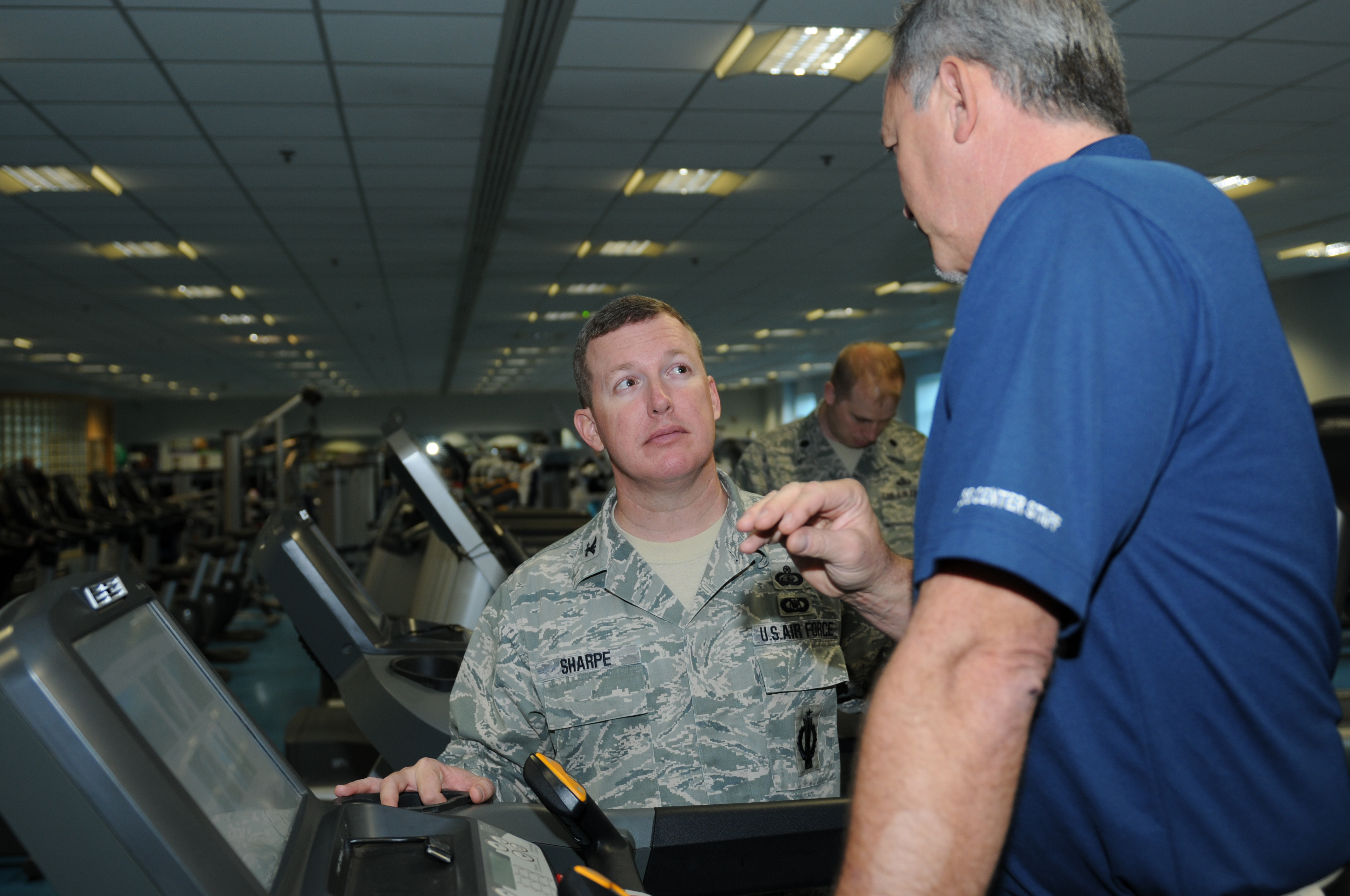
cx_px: 675
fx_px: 1348
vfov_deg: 36.8
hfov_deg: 53.2
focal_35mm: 36
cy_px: 448
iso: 200
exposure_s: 1/60
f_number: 2.8
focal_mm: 24
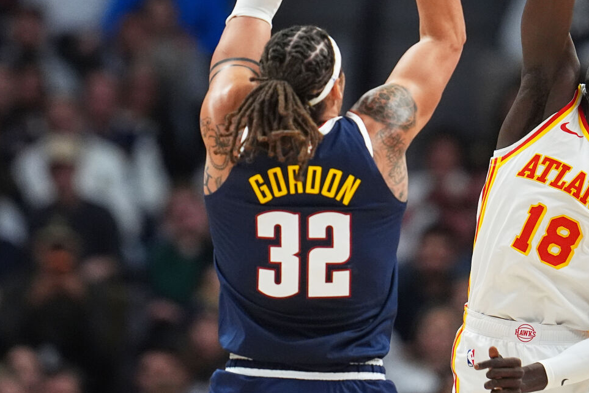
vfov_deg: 1.9
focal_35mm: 732
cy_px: 64
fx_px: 11975
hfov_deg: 2.8
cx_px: 348
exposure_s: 1/2000
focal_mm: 400
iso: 5000
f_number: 3.2
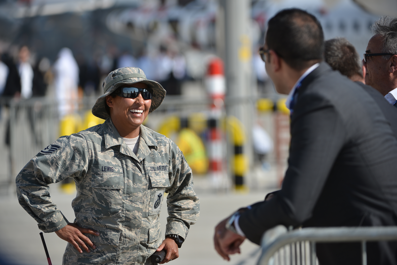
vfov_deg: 6.2
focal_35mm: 220
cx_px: 198
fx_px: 2426
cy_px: 132
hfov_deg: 9.4
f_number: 4
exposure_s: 1/1000
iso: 100
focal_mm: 220
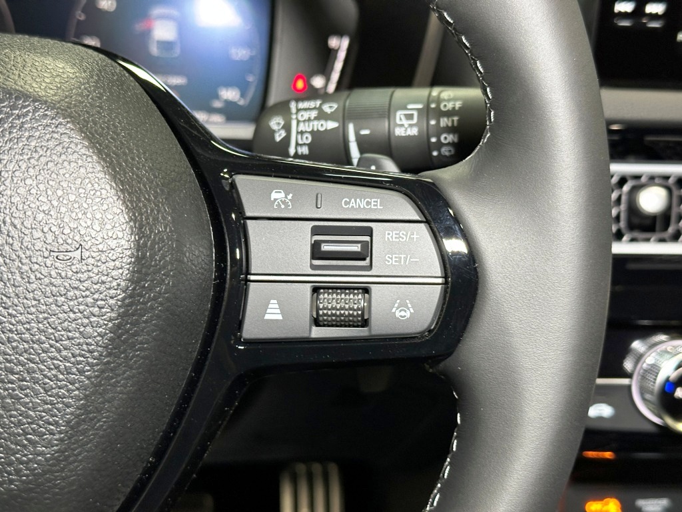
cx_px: 341
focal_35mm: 48
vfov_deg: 30.3
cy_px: 256
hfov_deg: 39.7
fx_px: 946
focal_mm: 6.86
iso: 400
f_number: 1.78
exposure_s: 1/40
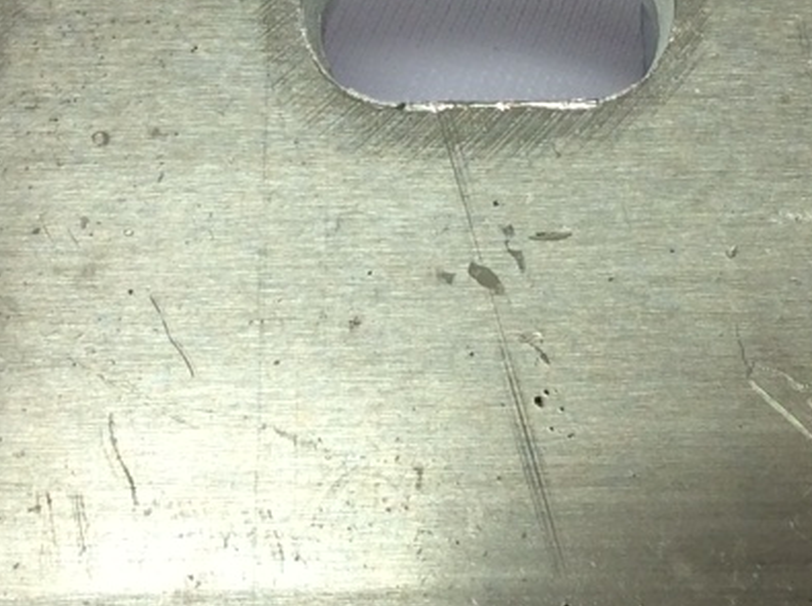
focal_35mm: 105
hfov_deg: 18.7
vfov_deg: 13.9
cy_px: 80
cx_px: 497
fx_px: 2459
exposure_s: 1/30
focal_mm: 3.3
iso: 32
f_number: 2.4
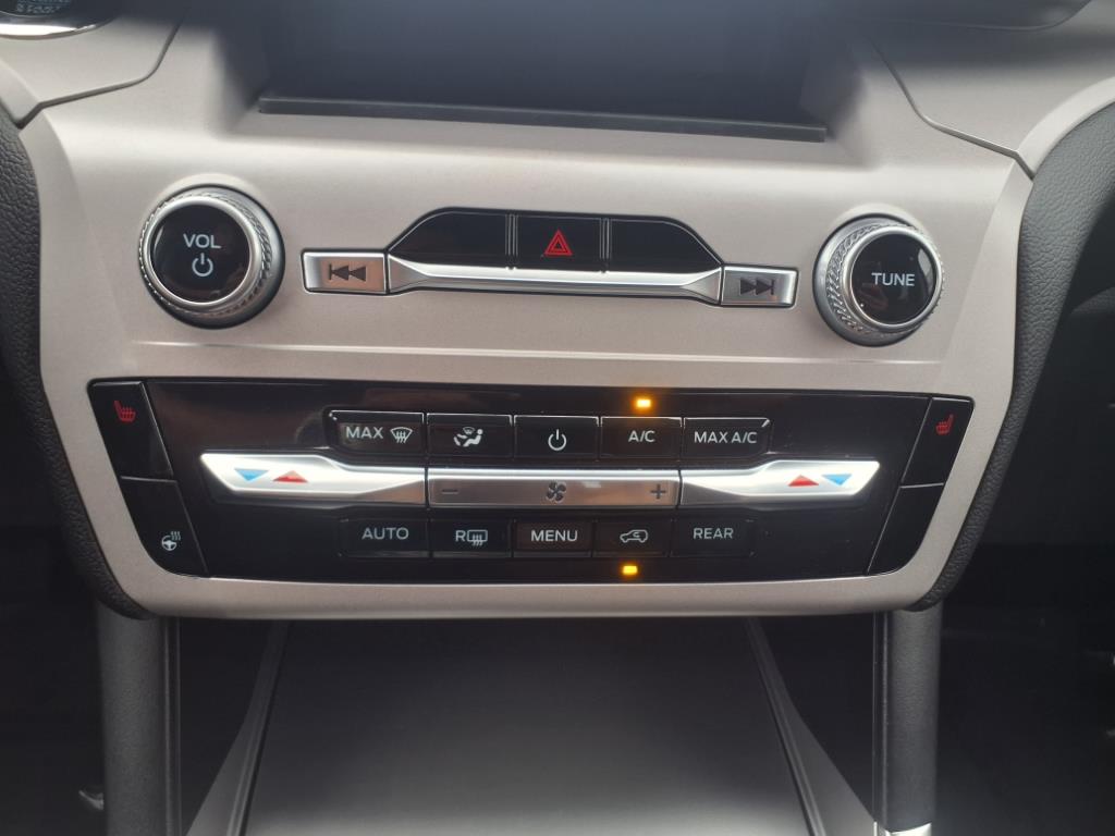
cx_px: 558
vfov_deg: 51.4
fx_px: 870
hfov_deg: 65.3
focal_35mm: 27
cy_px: 418
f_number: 1.9
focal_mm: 3.58
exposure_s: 1/60.2
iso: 40
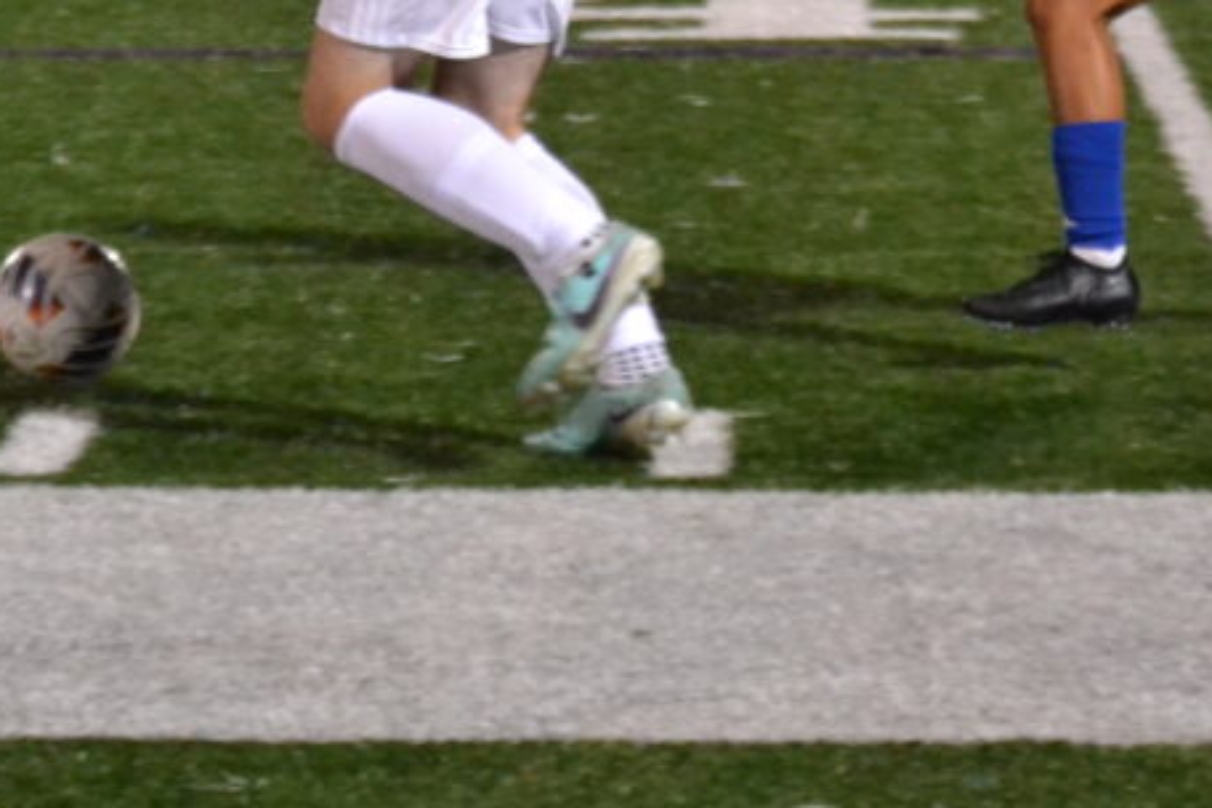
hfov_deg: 9.5
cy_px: -149
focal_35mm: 217
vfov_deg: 6.3
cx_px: 473
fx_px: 7316
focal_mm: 55
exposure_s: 1/320
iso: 3200
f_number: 4
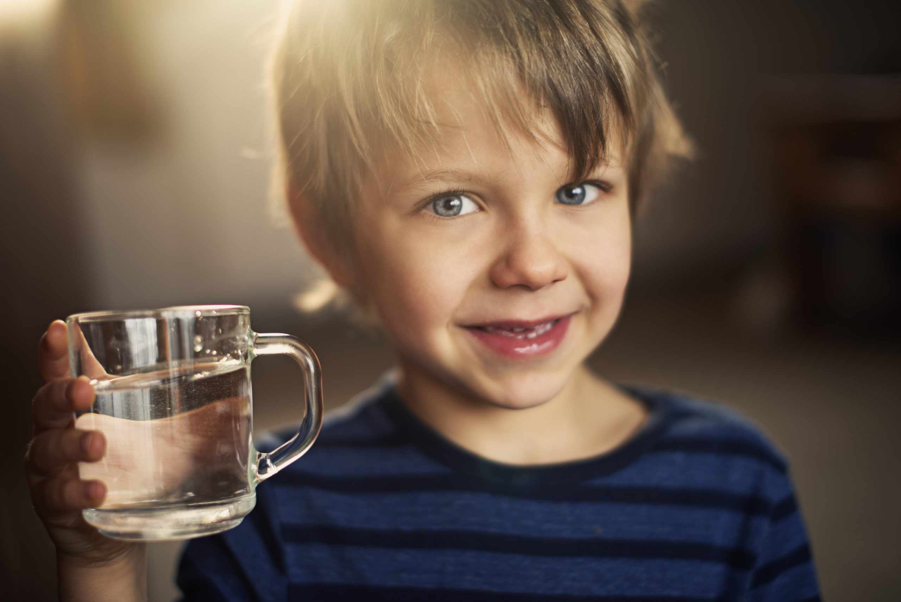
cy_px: 301
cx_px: 450
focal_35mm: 50
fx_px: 1252
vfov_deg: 27.0
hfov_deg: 39.6
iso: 100
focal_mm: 50
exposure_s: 1/160
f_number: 1.4
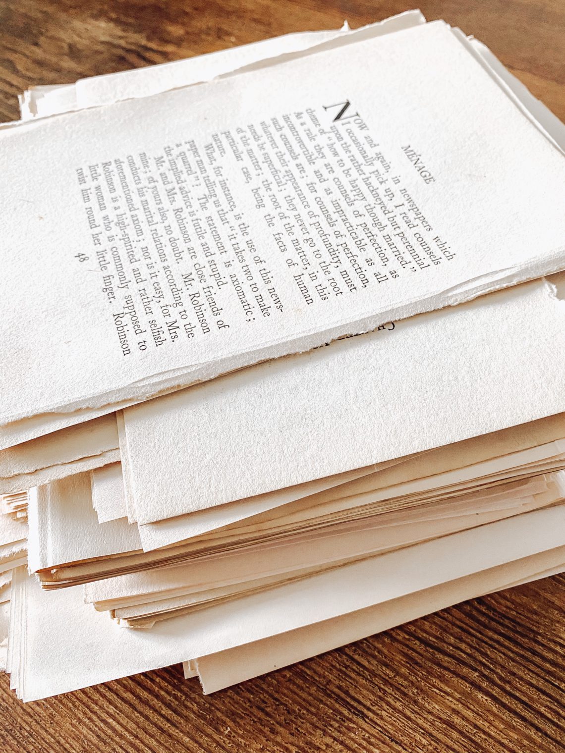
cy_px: 376
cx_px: 282
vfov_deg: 67.3
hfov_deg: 53.1
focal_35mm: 26
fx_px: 566
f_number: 1.8
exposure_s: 1/60
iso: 160
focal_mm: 4.25
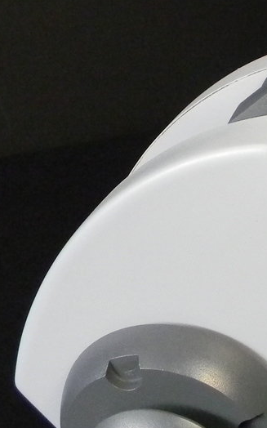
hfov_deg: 11.7
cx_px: 510
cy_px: 169
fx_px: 1189
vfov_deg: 20.4
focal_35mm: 102
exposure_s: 1/90.8
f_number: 3.7
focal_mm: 6.4
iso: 400
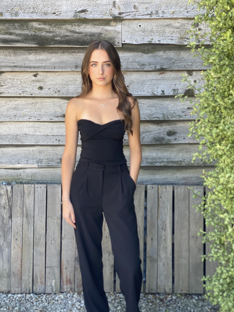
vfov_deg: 36.8
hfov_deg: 28.0
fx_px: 469
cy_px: 156
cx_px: 117
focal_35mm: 52
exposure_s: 1/122
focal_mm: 6
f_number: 2
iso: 32
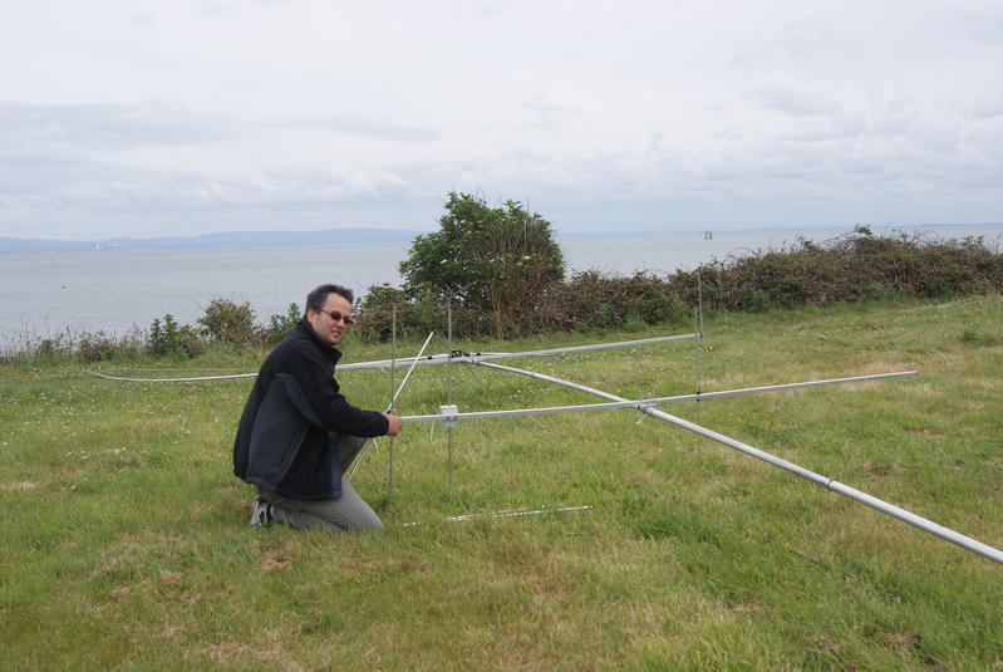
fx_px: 1172
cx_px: 502
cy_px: 336
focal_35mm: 42
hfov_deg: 46.3
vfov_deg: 32.0
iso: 100
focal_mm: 28
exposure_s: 1/250
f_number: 6.3
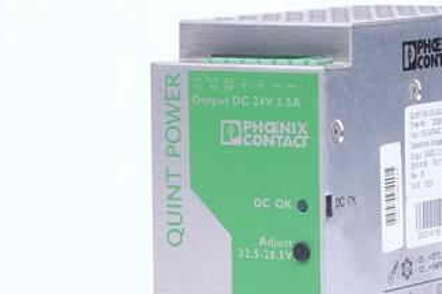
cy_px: 250
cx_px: 349
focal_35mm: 124
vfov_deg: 11.0
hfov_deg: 16.4
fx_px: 1522
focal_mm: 45
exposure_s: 1/200
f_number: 16
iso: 200
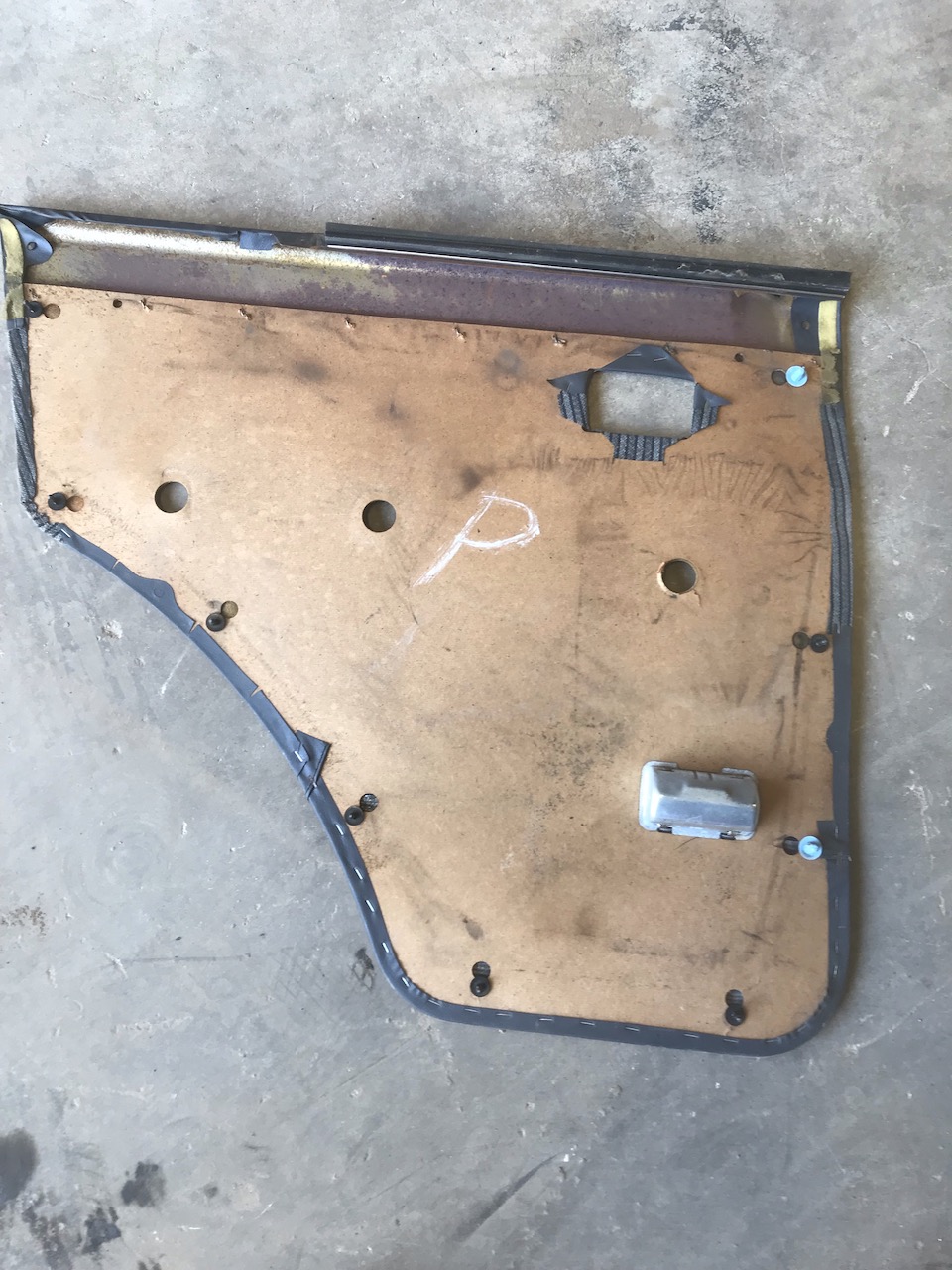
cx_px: 476
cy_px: 635
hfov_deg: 49.7
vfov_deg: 63.4
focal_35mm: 28
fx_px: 1027
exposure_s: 1/60
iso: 25
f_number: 1.8
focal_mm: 3.99
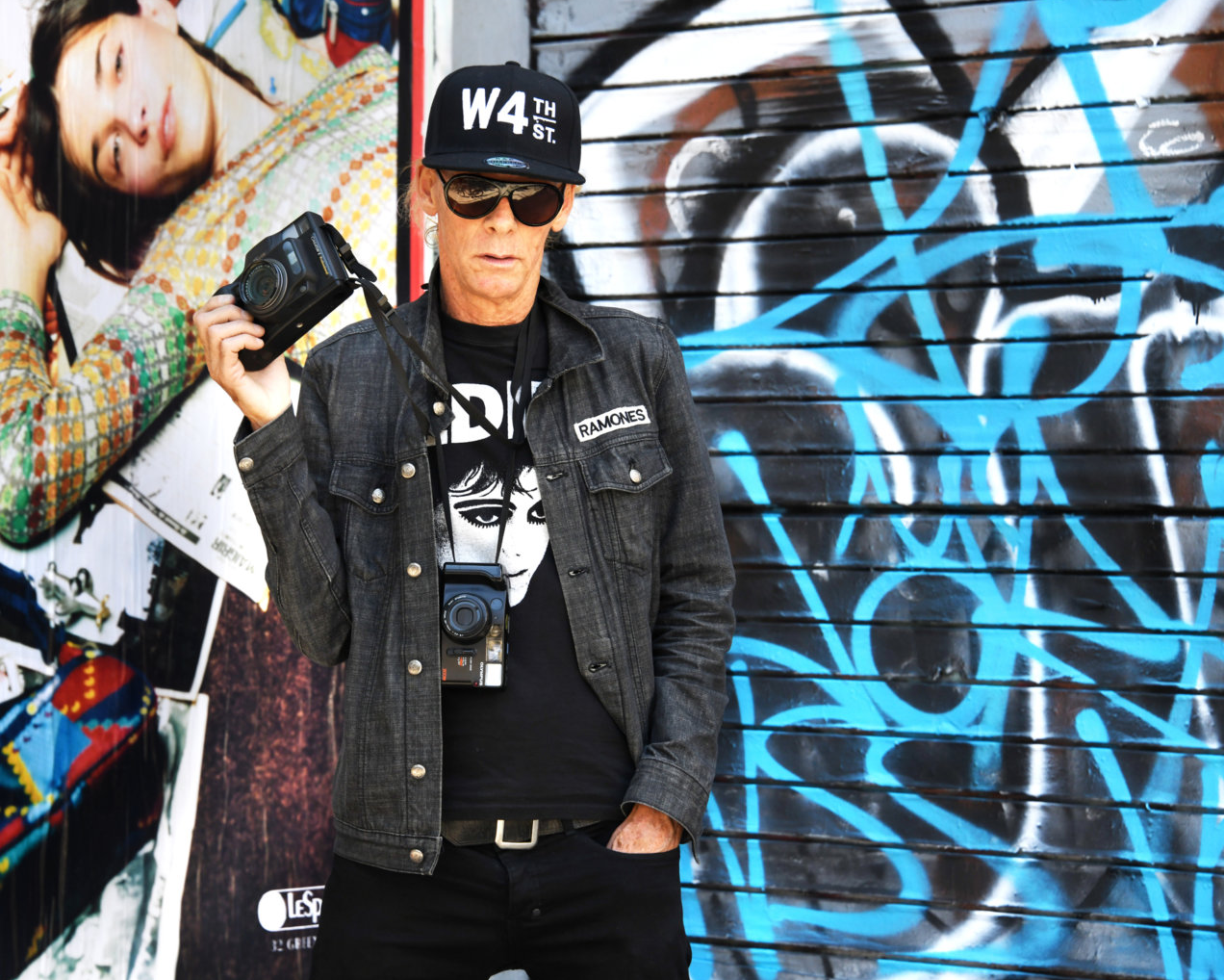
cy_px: 490
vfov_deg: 10.1
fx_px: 5543
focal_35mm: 153
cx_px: 493
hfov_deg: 12.6
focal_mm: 135
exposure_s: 1/320
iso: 500
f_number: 5.6
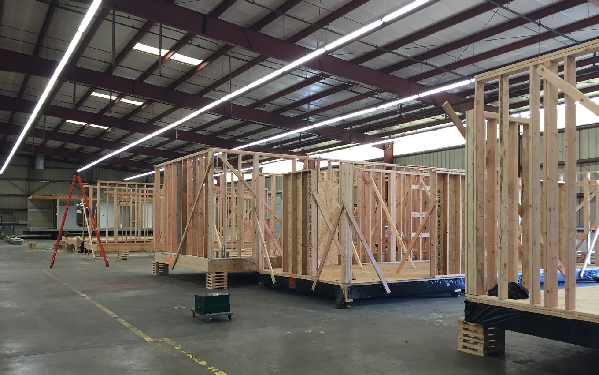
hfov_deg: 61.2
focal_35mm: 31
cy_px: 220
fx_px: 506
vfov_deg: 40.5
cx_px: 298
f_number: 2.2
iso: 80
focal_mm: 4.15
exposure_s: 1/30
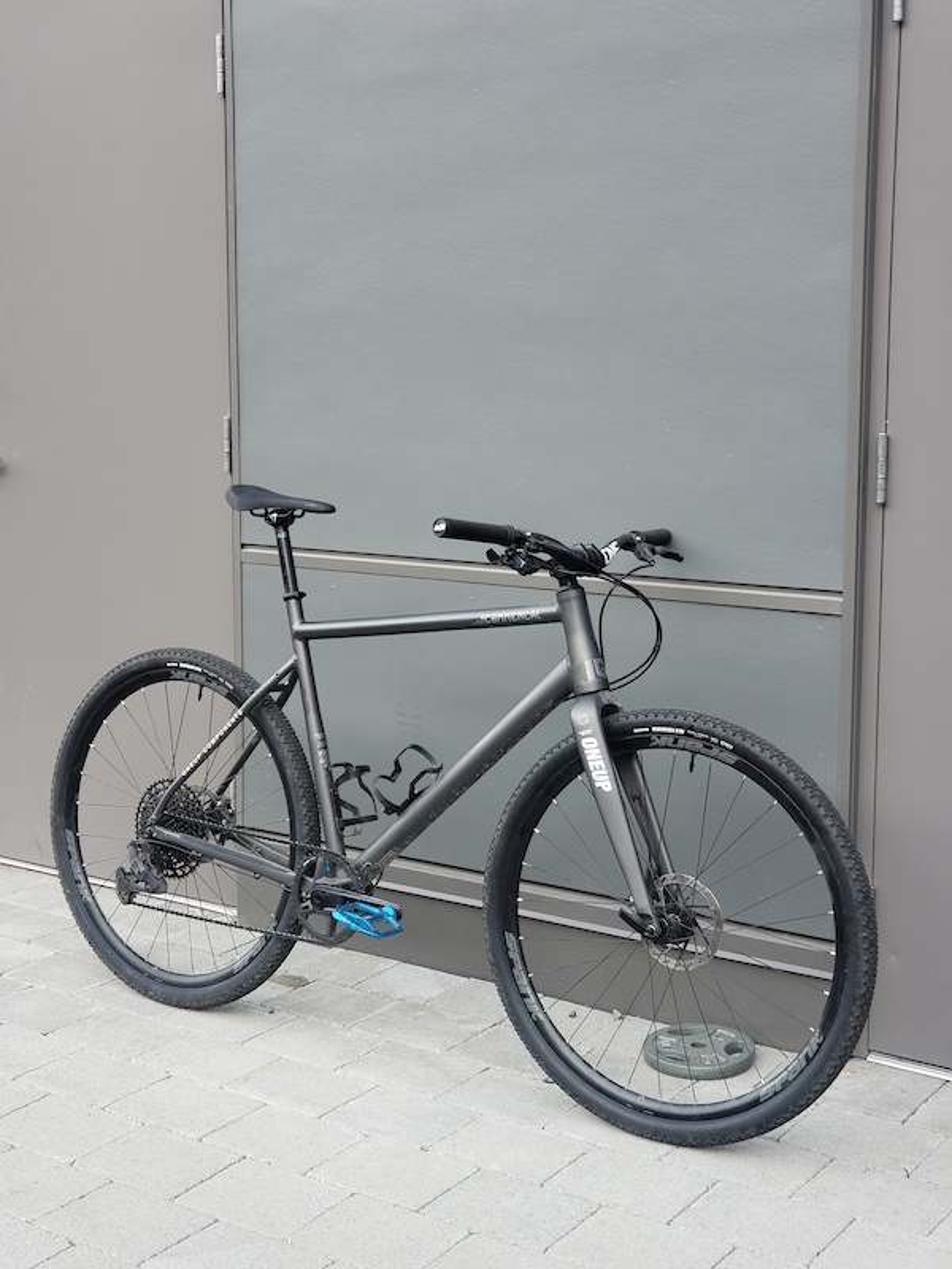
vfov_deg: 36.8
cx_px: 476
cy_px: 634
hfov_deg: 28.0
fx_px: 1907
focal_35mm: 52
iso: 32
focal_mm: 6
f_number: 2.4
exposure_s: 1/31
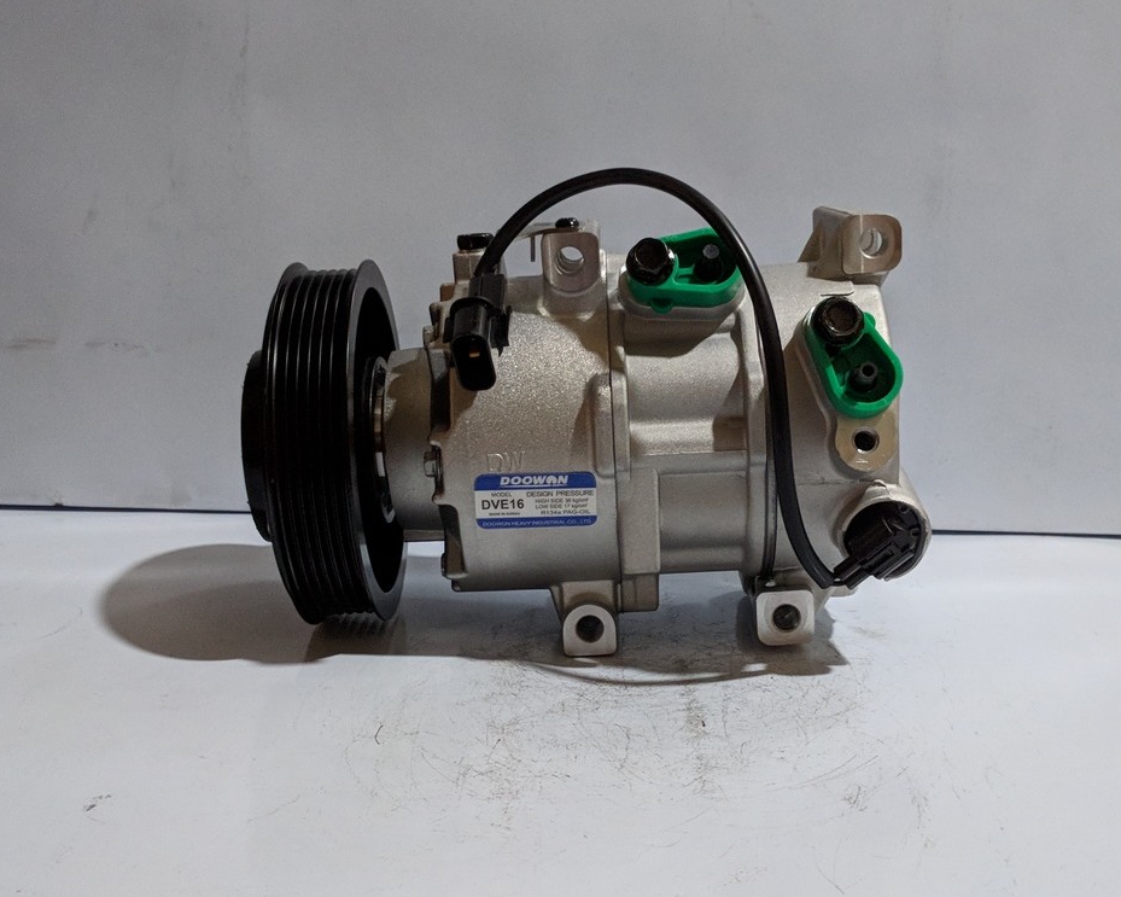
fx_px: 929
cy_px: 440
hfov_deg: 62.2
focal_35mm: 28
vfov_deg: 51.5
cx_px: 586
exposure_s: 1/30.1
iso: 878
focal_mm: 4.67
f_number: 2
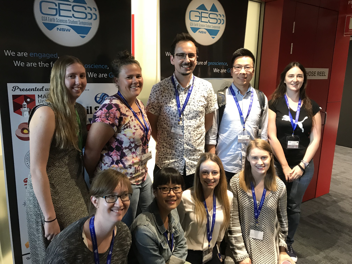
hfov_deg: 63.4
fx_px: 285
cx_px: 176
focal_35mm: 28
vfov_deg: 49.7
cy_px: 132
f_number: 1.8
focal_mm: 3.99
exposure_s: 1/17
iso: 80
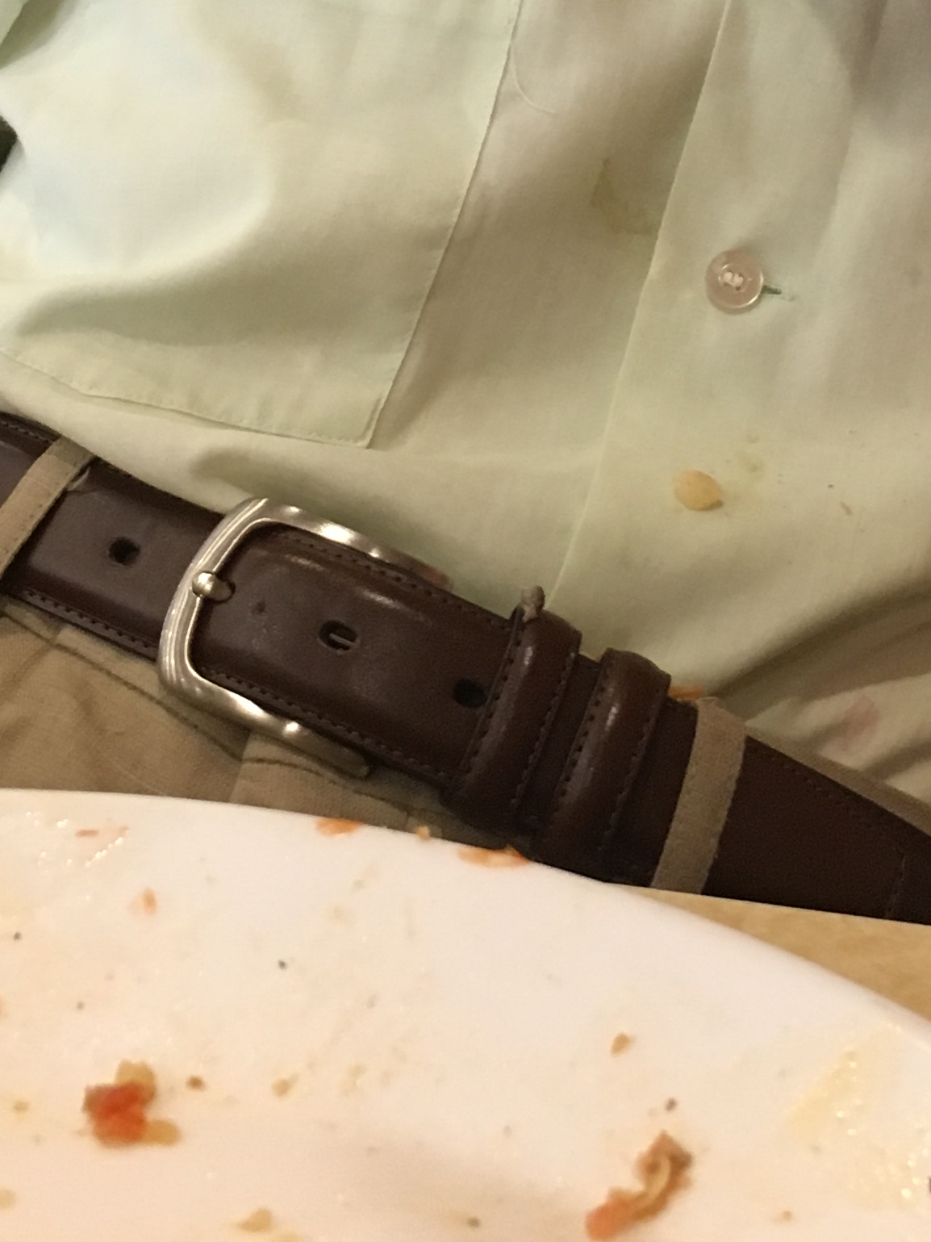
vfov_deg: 24.6
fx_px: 2726
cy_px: 27
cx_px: 601
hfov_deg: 19.3
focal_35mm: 76
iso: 160
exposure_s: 1/30
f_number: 2.2
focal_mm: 4.15
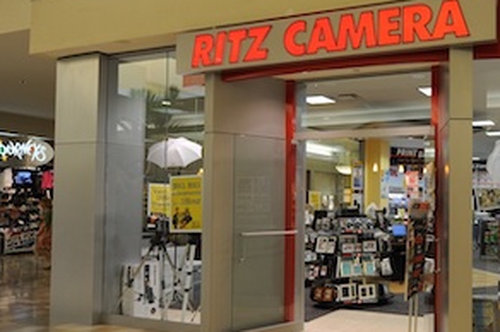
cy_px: 184
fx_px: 513
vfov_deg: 35.8
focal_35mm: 37
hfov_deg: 48.1
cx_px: 421
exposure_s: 1/60
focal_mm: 18
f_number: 4
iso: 400
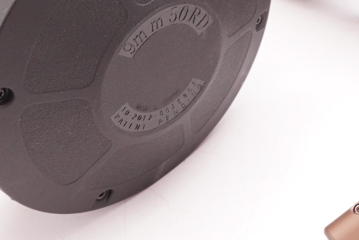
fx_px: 1506
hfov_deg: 12.9
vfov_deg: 9.0
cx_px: 536
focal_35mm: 151
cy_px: -68
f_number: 5.6
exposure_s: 1/125
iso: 1000
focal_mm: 24
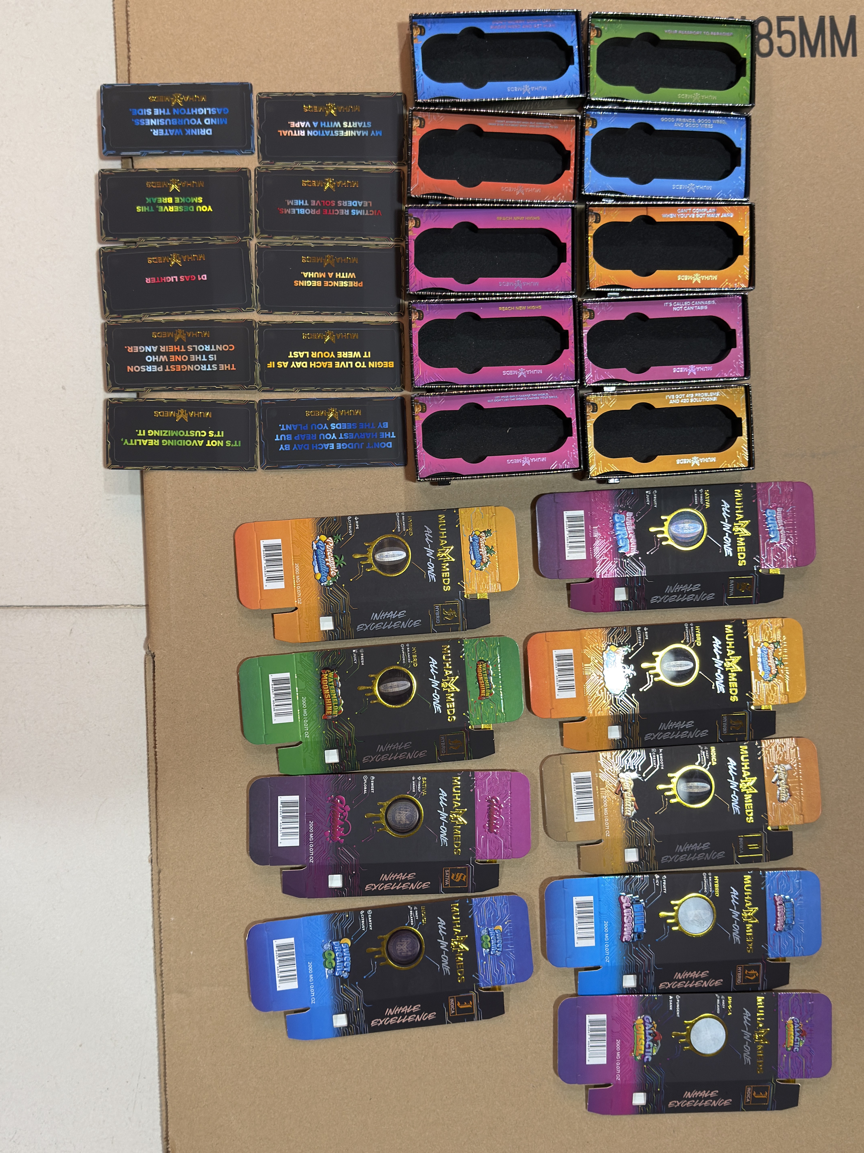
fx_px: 1165
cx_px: 432
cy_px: 576
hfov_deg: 40.7
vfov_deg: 52.6
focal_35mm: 35
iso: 160
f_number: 1.78
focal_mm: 6.76
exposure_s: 1/50
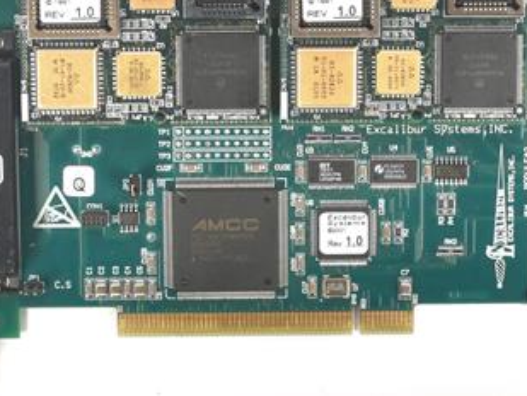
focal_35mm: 56
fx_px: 853
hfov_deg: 33.9
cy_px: 133
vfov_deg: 26.0
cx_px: 363
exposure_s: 1/200
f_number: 13
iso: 200
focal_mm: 20
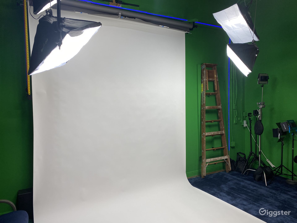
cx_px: 148
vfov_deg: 53.1
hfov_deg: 67.3
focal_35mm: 26
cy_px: 112
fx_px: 223
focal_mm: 4.25
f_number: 1.8
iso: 80
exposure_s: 1/120
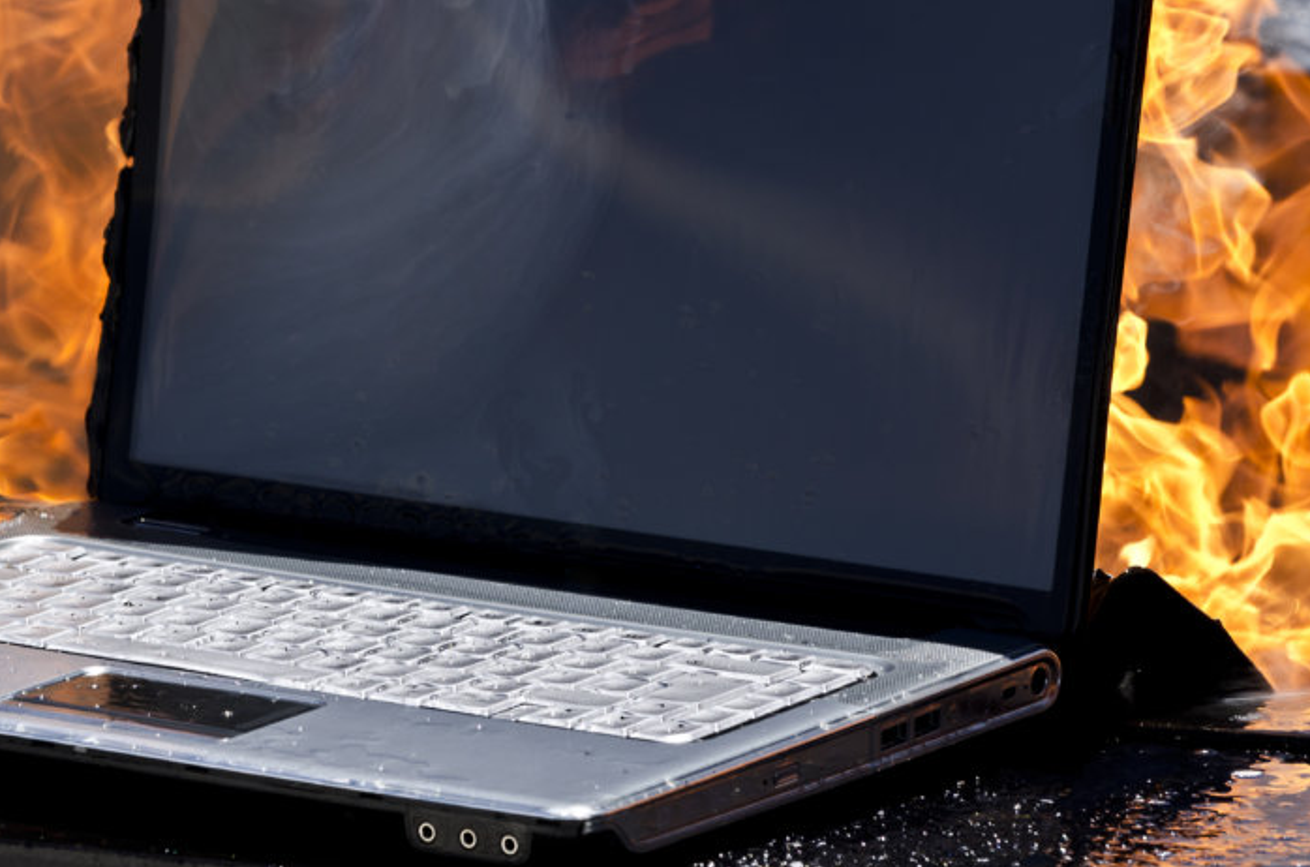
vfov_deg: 3.9
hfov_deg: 5.9
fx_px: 12780
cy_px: 259
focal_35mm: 352
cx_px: 460
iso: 200
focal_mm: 160
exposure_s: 1/400
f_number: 8
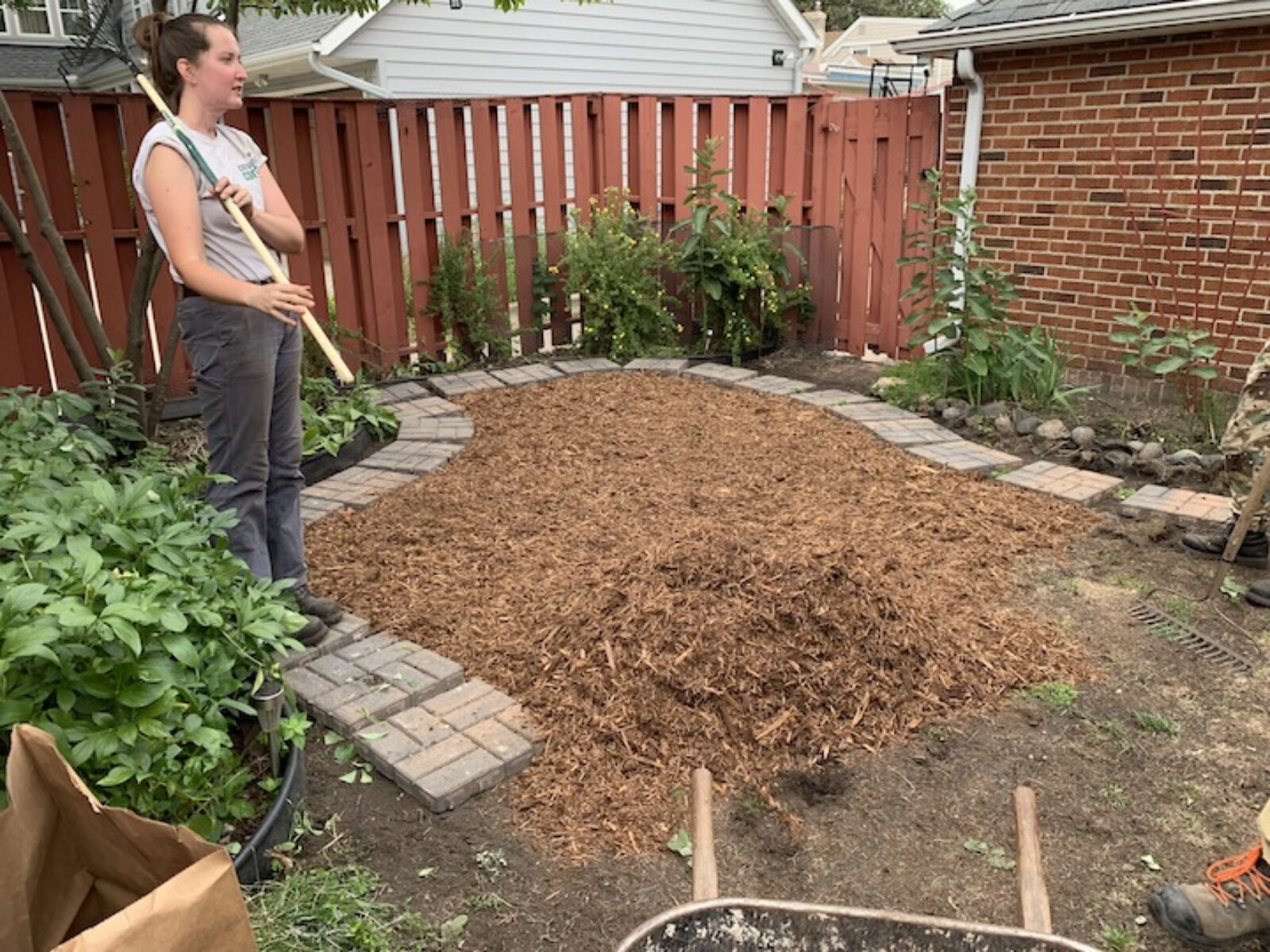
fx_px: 954
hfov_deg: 67.3
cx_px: 635
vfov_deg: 53.1
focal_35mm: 26
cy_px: 476
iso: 25
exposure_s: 1/262
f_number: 1.8
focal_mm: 4.25
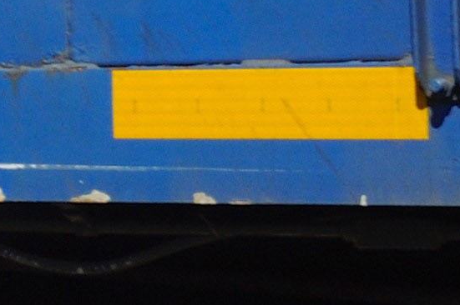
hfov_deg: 6.2
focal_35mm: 280
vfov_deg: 4.9
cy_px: -184
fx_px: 3574
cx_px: -1320
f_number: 9
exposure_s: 1/400
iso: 200
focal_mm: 24
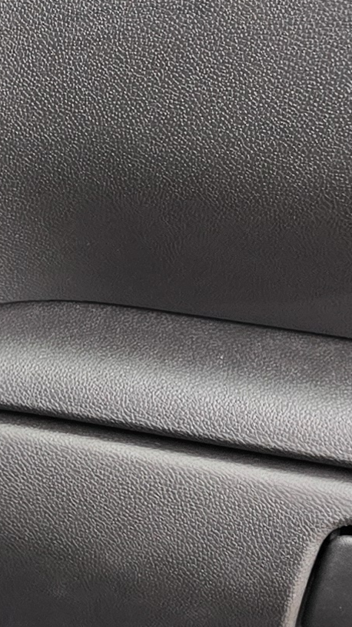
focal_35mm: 123
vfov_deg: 17.3
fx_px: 2042
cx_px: -1092
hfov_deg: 7.1
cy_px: 505
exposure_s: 1/180
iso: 50
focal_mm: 6.3
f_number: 1.7
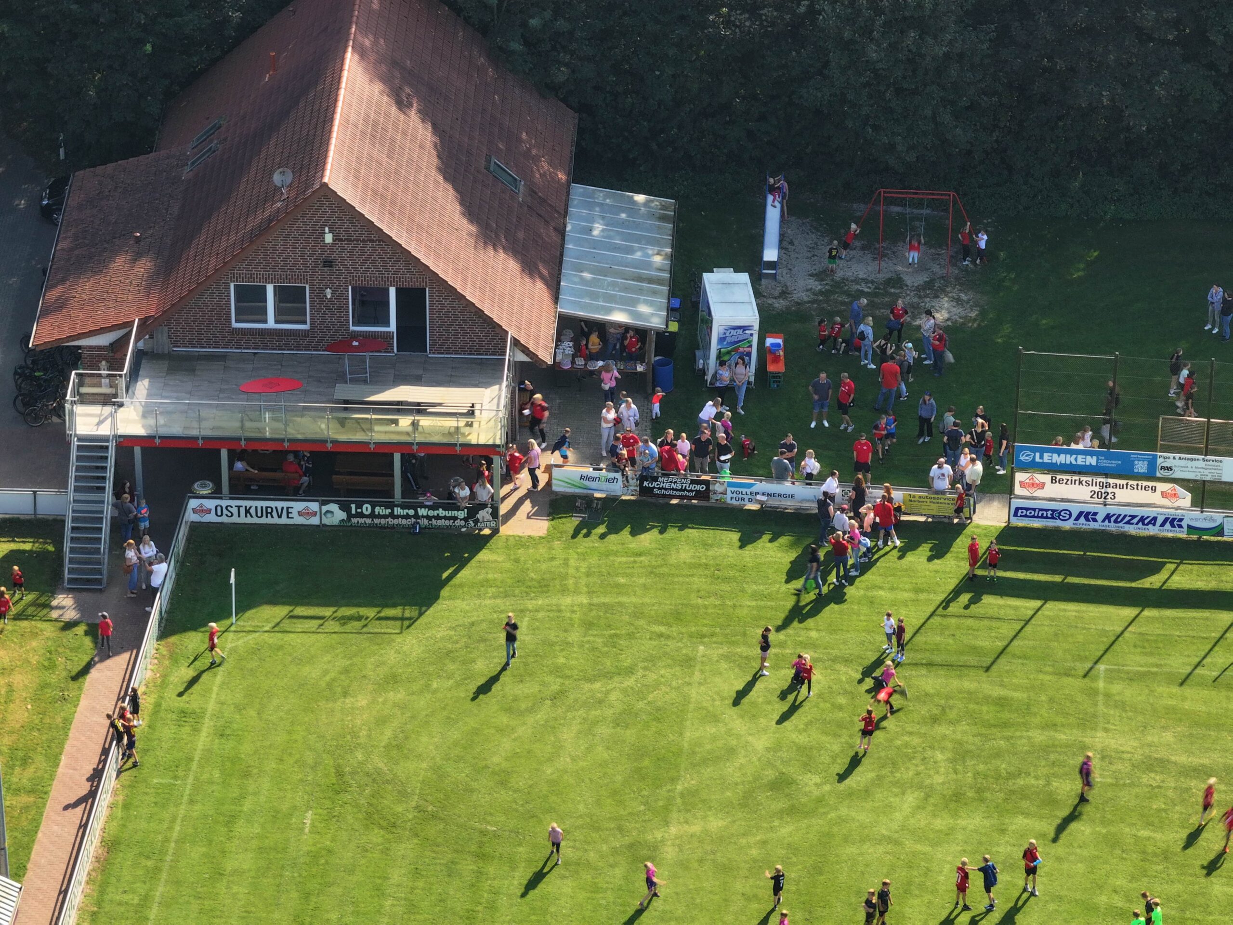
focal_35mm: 166
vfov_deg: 8.9
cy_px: 462
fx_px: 5913
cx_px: 616
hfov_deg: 11.9
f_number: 3.4
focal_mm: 30.71
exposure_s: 1/15
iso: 220
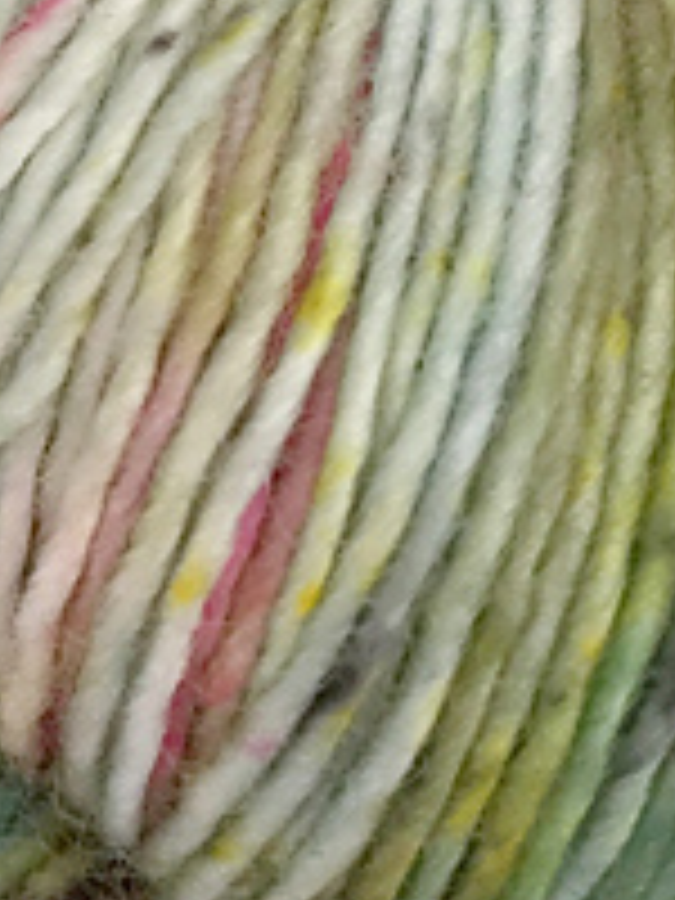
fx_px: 2418
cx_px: -261
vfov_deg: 19.4
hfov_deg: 15.0
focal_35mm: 93
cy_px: -292
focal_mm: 4.15
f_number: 2.2
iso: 100
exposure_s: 1/33
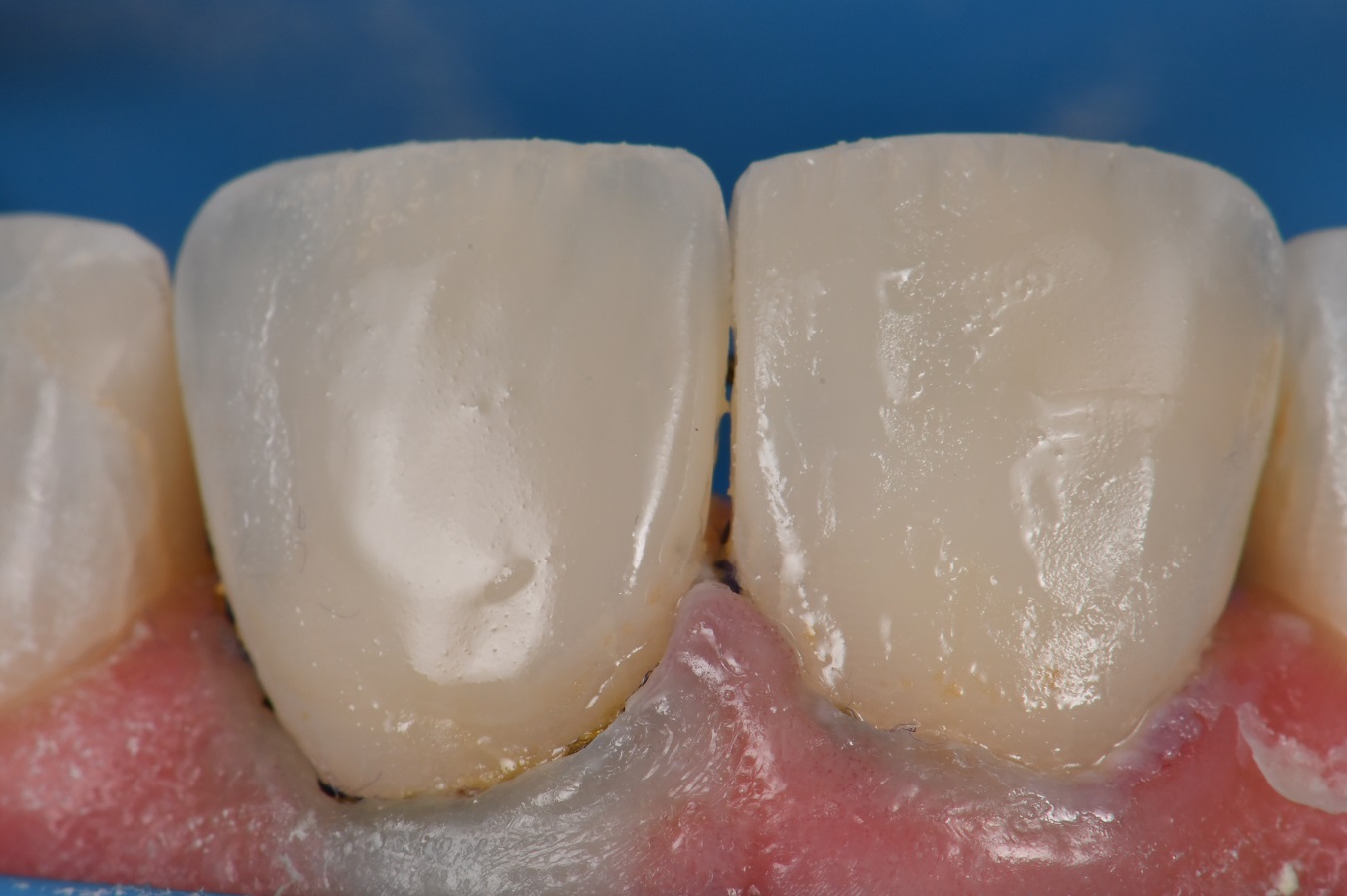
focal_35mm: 157
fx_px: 5871
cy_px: 448
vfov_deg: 8.7
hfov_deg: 13.1
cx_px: 674
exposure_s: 1/160
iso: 200
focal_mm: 105
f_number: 32
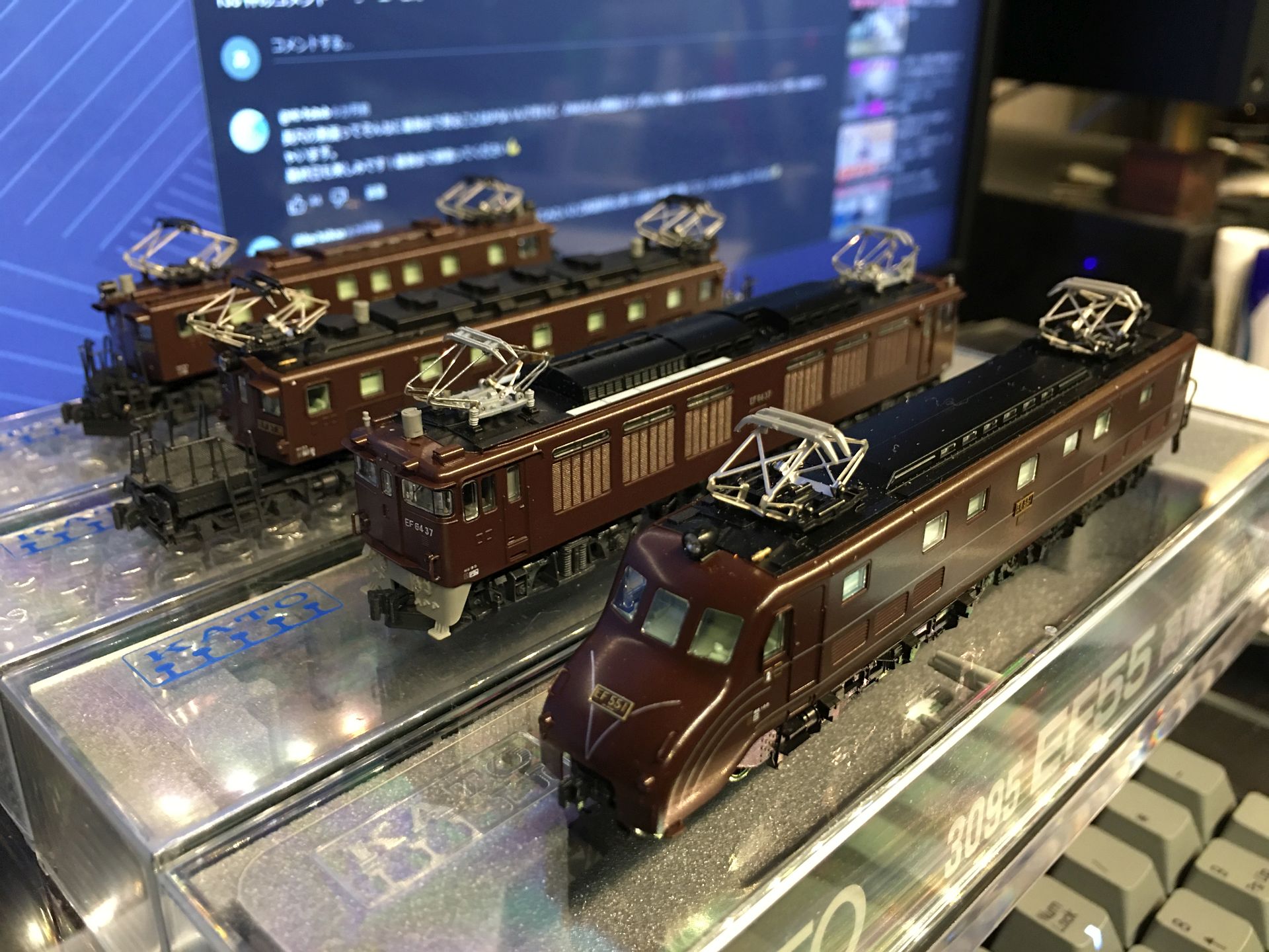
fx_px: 1063
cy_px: 476
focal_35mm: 29
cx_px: 634
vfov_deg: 48.2
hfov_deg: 61.7
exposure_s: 1/4
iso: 50
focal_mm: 4.15
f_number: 2.2
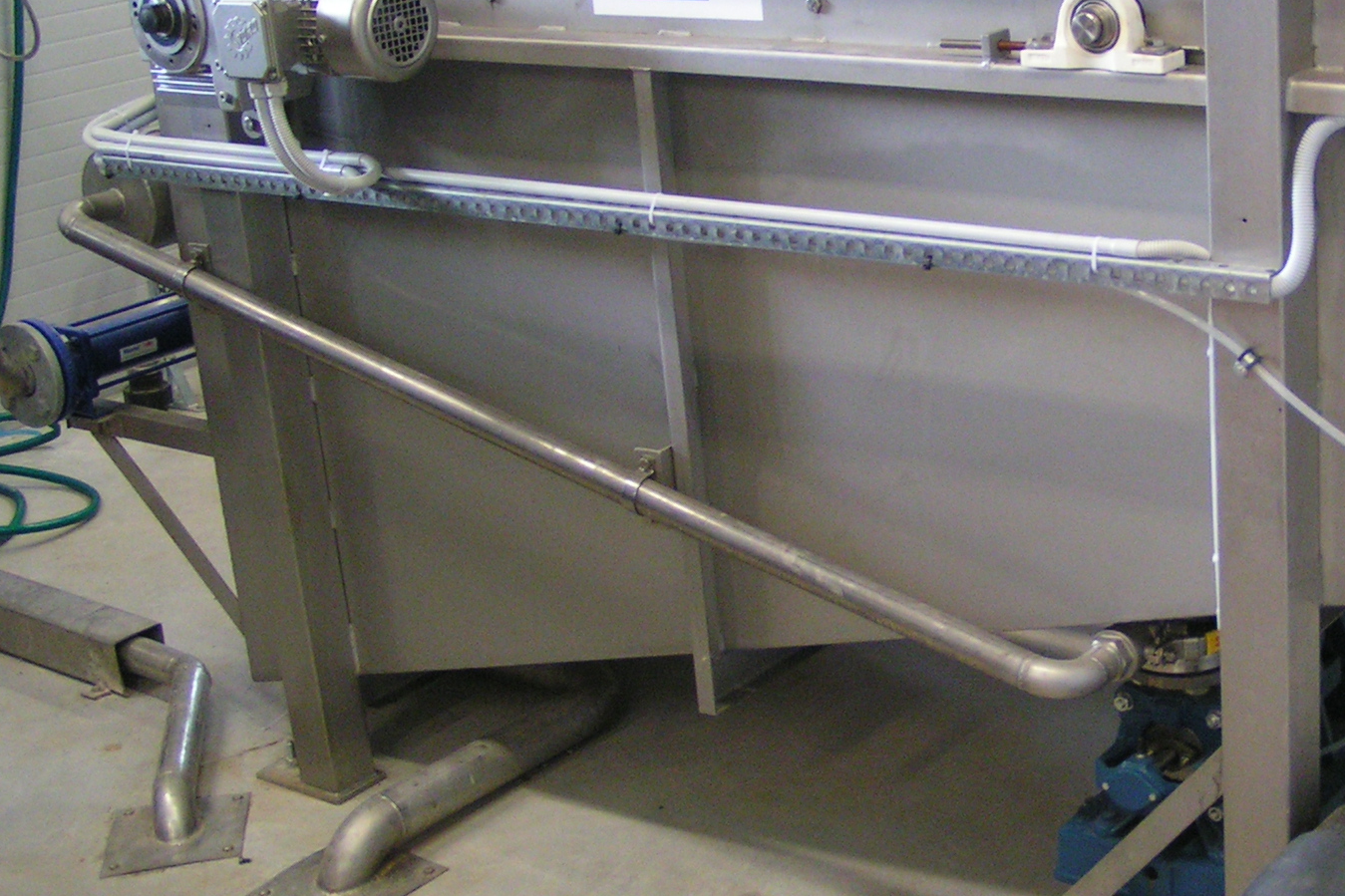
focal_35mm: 60
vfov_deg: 22.6
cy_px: 381
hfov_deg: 32.8
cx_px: 1006
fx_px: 2241
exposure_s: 1/30
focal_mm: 5.8
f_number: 2.8
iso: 200
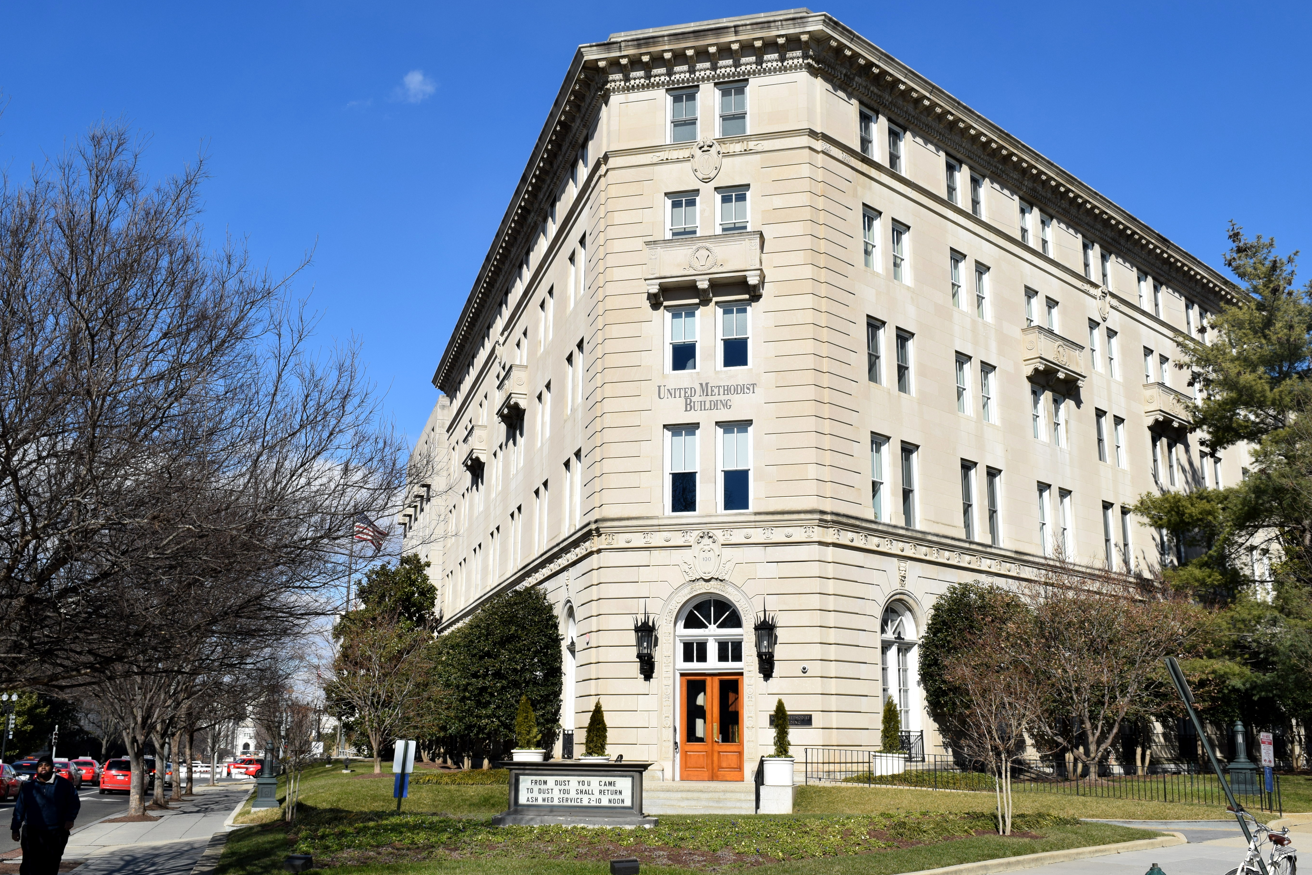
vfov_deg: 38.3
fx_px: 1259
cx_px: 663
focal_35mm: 35
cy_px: 457
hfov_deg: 55.0
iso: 200
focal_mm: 21
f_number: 11
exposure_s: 1/500
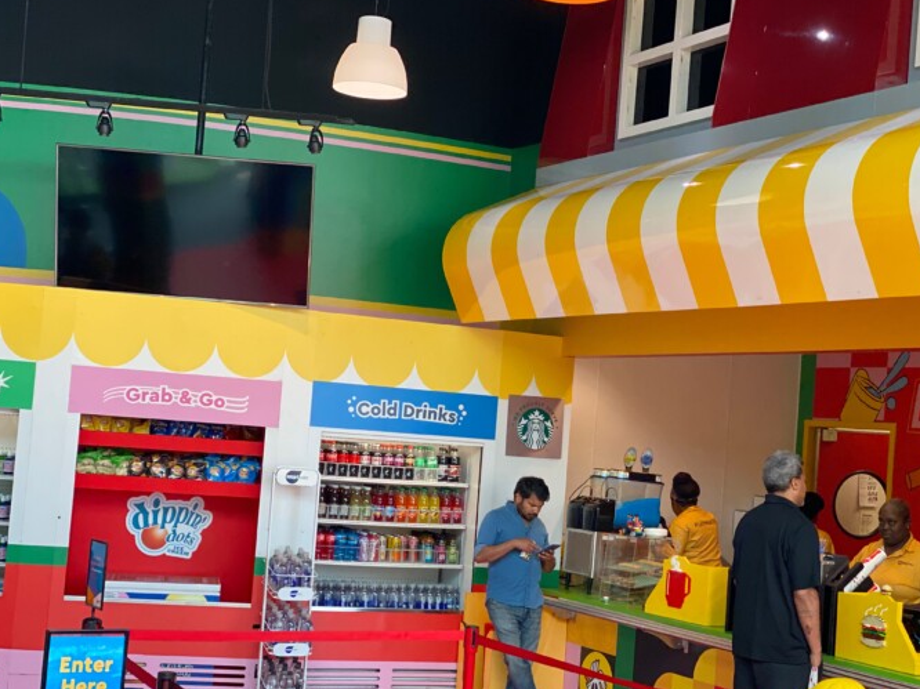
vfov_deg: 24.4
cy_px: 377
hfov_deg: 32.2
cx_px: 492
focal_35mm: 60
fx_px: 1594
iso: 125
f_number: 2
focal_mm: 6
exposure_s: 1/122
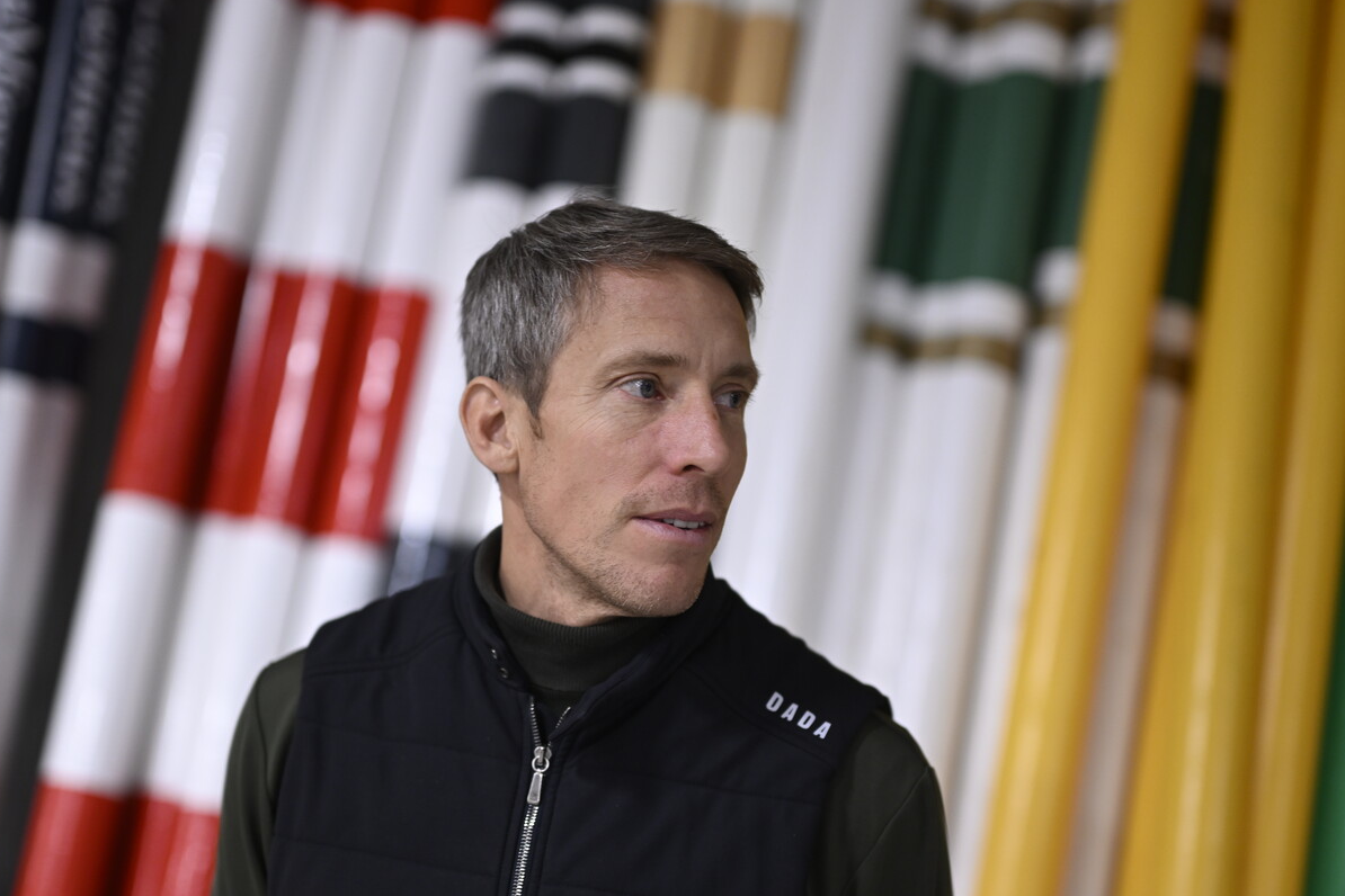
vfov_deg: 20.2
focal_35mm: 67
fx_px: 2503
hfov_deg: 30.1
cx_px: 632
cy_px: 597
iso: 640
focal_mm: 50
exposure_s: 1/125
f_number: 1.2
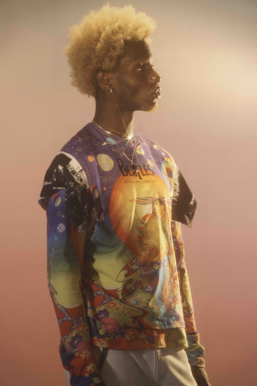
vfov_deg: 19.5
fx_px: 1123
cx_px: 128
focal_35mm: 105
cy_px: 193
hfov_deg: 13.1
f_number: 5.6
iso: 400
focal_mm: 105
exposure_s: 1/60
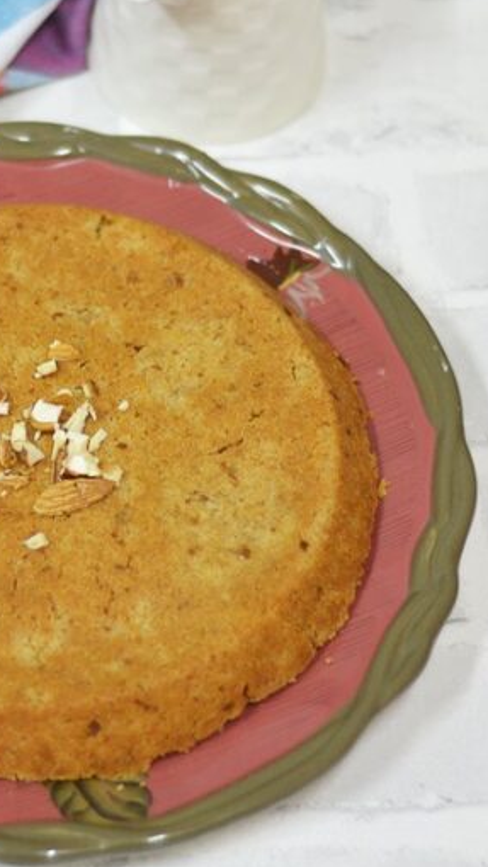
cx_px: 36
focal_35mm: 127
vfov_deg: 16.9
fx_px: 2921
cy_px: 394
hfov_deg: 9.5
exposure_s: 1/60
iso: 560
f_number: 1.8
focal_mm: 50
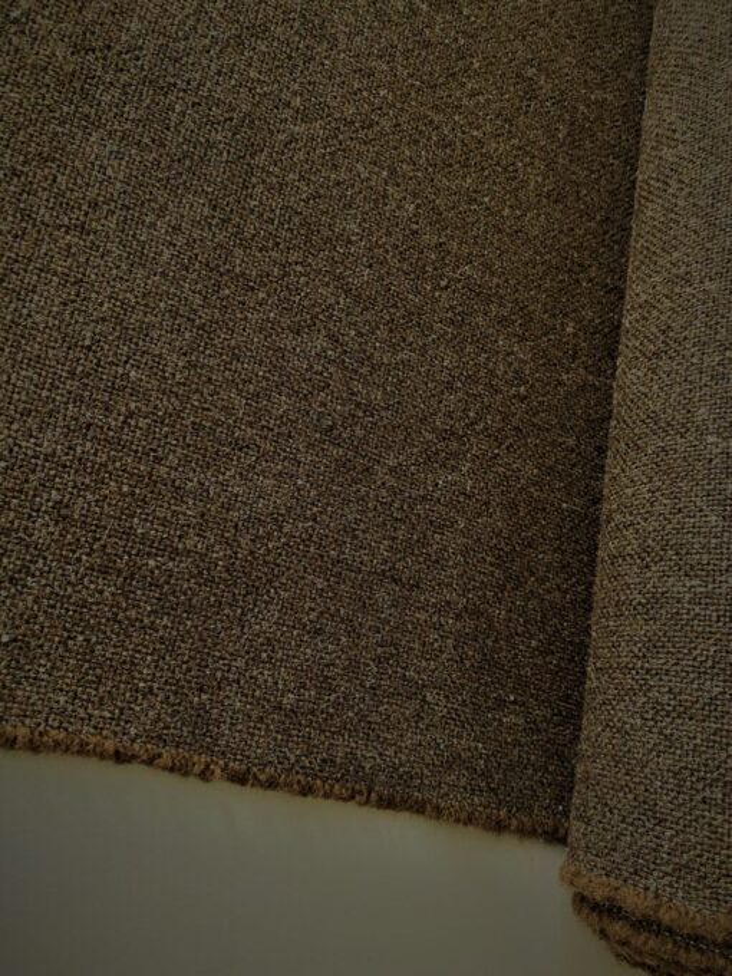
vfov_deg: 67.3
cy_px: 488
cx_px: 366
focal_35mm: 26
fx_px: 733
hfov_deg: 53.1
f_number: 1.8
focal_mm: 4.25
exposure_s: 1/60
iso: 500
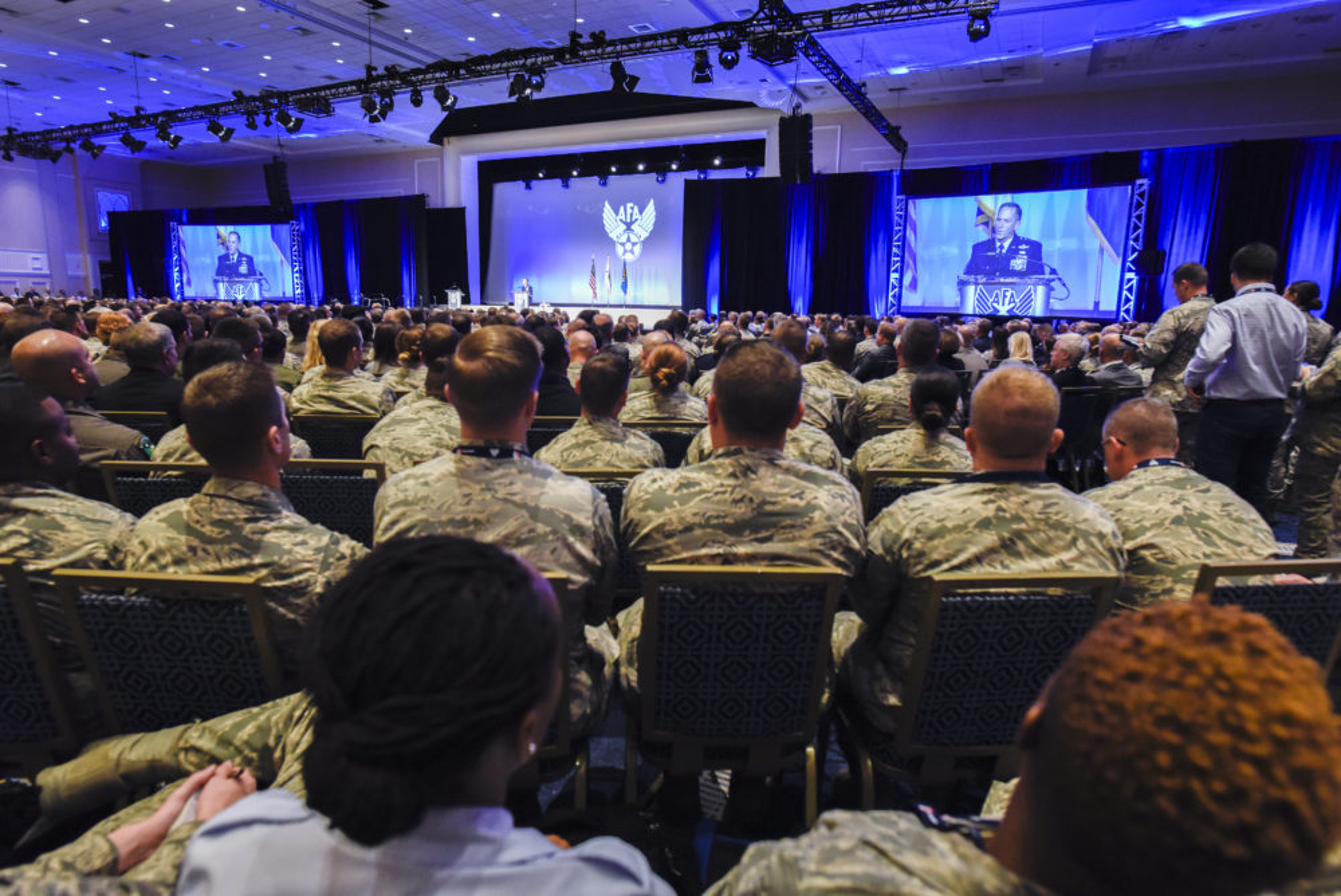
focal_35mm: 20
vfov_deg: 62.0
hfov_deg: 83.9
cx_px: 670
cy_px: 448
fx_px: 745
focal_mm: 20
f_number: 4.5
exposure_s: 1/60
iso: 1600
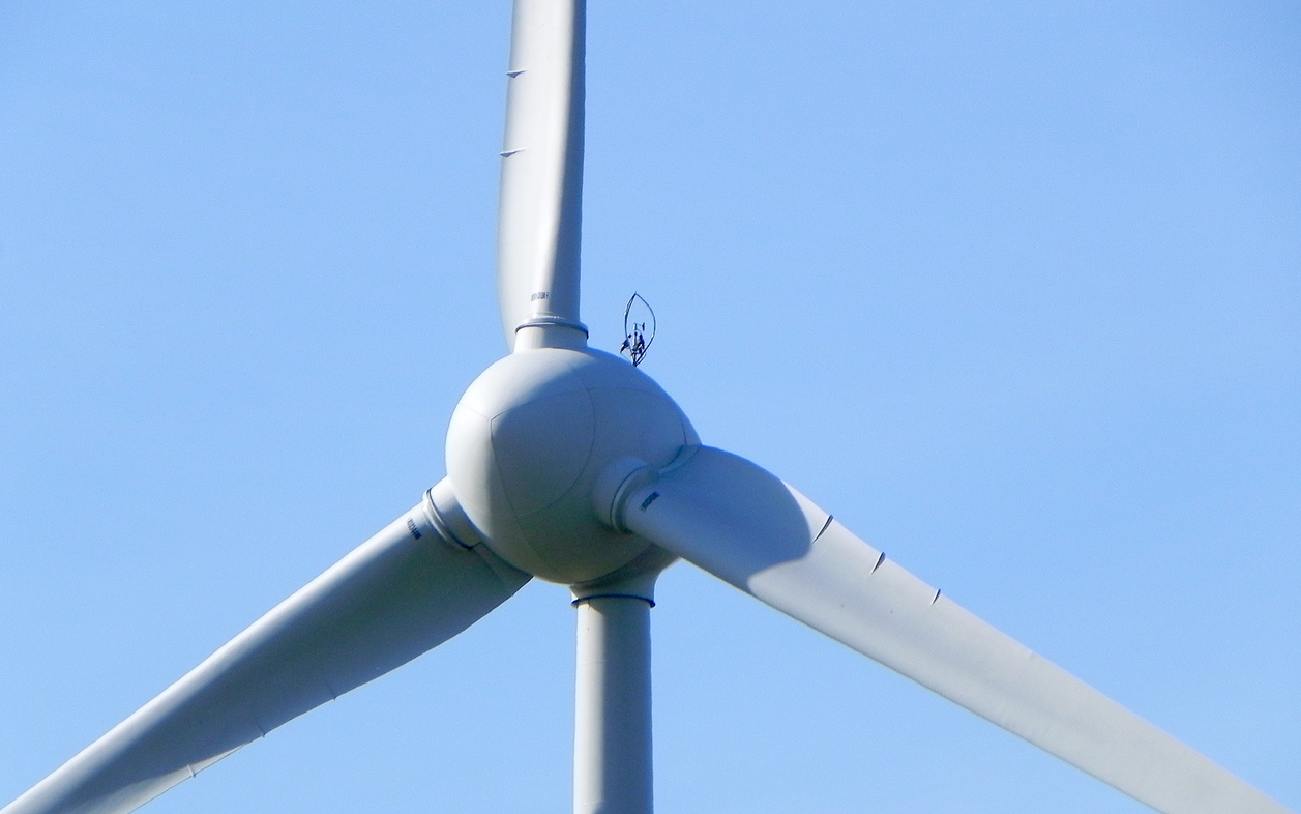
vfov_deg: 2.5
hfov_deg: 4.1
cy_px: 467
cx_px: 639
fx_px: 18298
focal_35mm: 516
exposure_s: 1/473
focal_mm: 75.7
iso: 160
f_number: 7.1
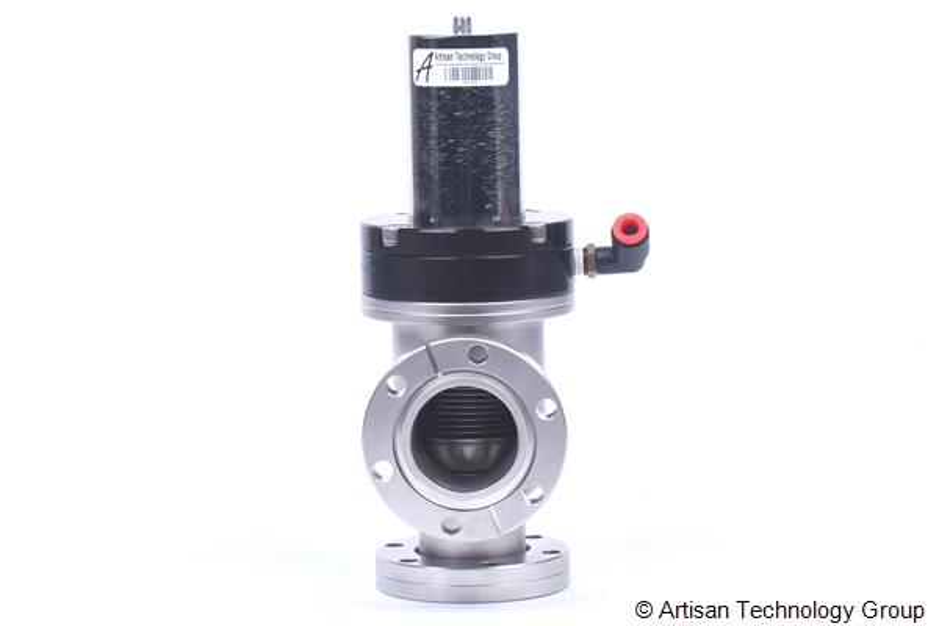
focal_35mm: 60
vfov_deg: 22.6
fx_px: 1565
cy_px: 313
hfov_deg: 33.4
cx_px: 470
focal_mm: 40
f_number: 16
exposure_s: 1/200
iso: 200
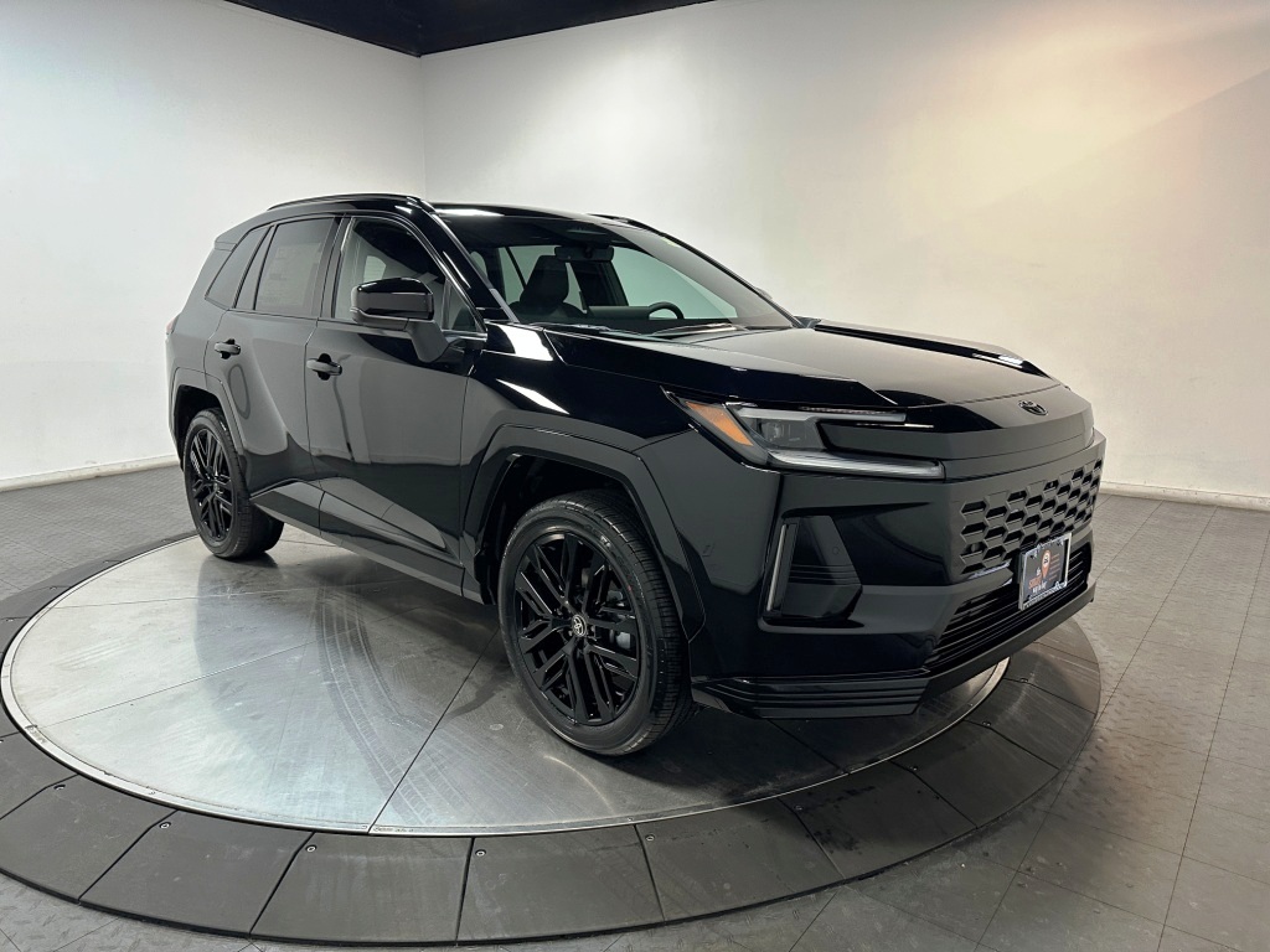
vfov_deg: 56.8
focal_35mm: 24
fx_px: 881
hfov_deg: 71.6
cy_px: 476
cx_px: 635
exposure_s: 1/60
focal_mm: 6.86
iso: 320
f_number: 1.78
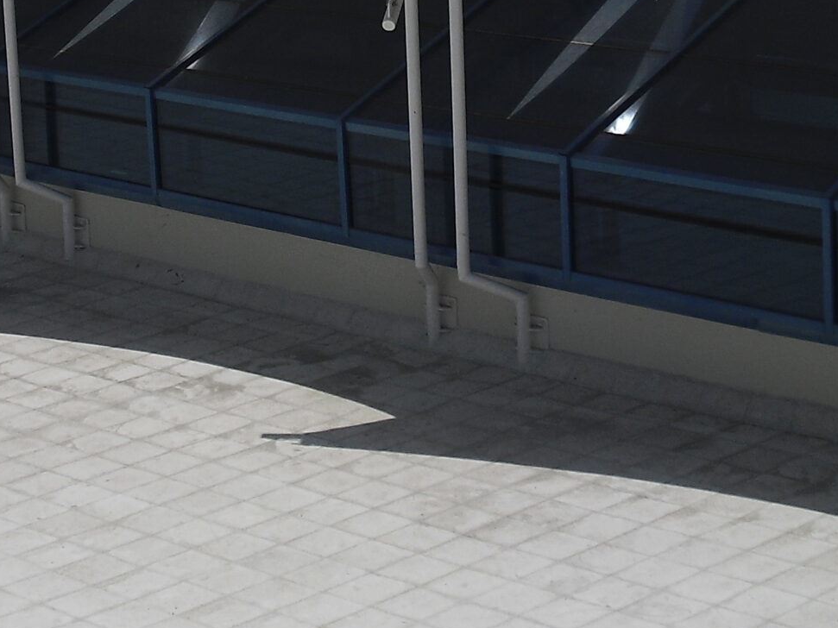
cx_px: 308
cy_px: -105
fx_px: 2808
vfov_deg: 12.5
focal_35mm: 116
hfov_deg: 16.9
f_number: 8.5
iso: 64
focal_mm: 7.7
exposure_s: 1/500
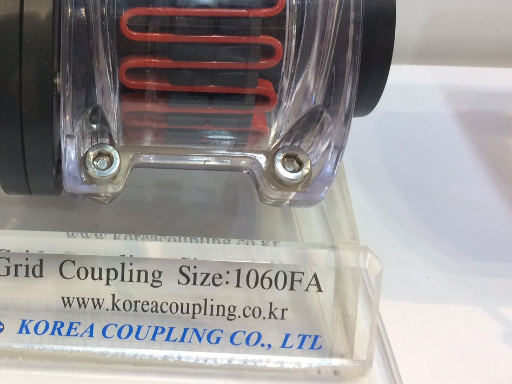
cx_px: 88
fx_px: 739
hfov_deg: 36.6
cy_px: 54
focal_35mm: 50
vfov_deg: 28.2
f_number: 2.2
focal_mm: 4.15
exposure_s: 1/33
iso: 125
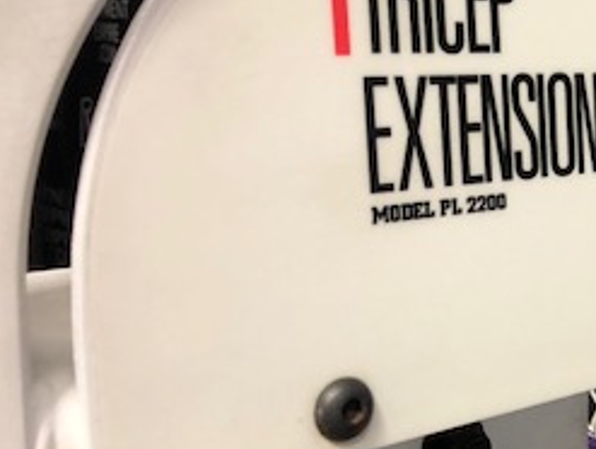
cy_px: 249
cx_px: 760
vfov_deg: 19.7
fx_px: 1293
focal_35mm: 75
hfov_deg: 23.2
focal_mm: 3.99
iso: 50
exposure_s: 1/15
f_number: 1.8
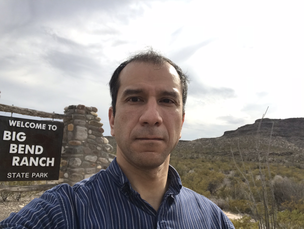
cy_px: 114
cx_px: 152
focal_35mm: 32
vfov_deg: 44.2
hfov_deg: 56.8
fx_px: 281
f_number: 2.2
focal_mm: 2.87
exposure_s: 1/1115
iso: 25
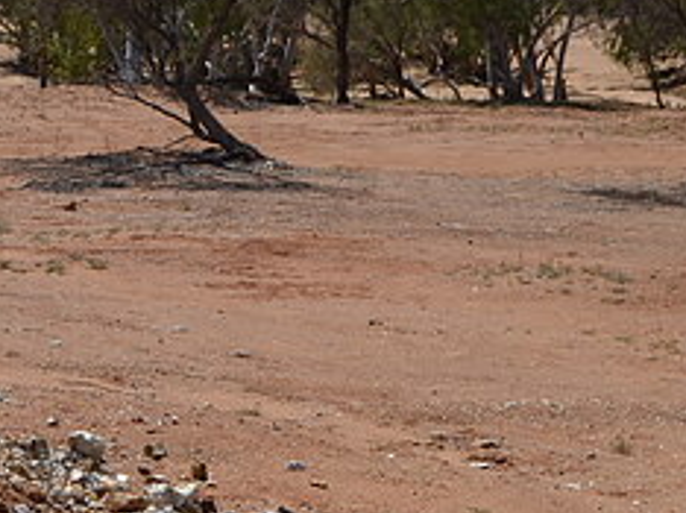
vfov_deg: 12.5
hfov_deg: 15.6
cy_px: 488
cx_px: -337
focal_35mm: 117
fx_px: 2316
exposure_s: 1/320
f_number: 9
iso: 100
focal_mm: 18
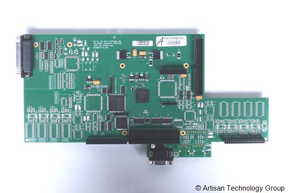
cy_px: 96
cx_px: 144
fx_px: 241
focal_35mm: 30
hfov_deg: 61.9
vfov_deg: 43.6
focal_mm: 20
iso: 200
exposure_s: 1/200
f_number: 14
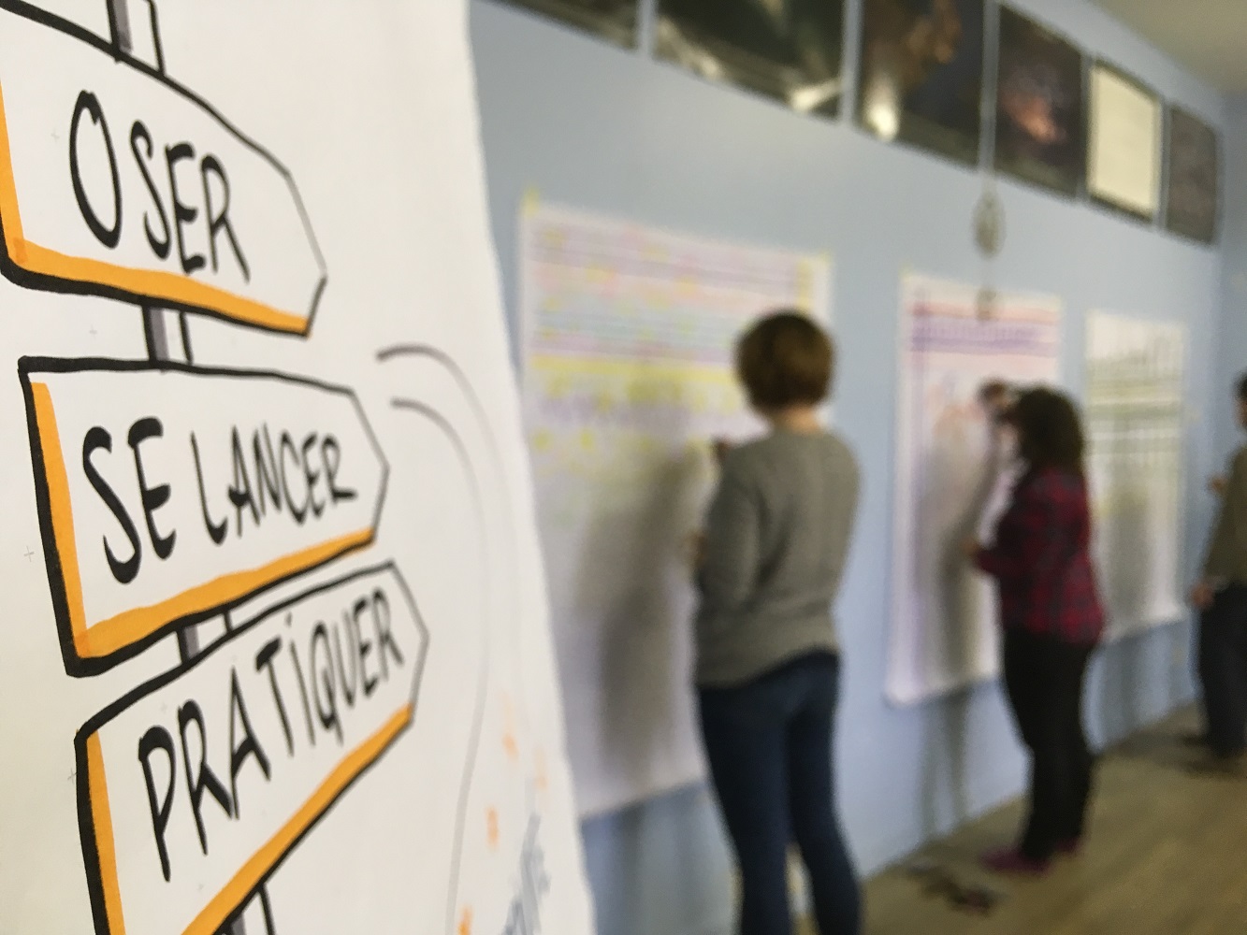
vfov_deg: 48.2
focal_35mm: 29
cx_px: 624
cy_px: 468
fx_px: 1045
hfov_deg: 61.7
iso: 100
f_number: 2.2
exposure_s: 1/33
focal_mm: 4.15
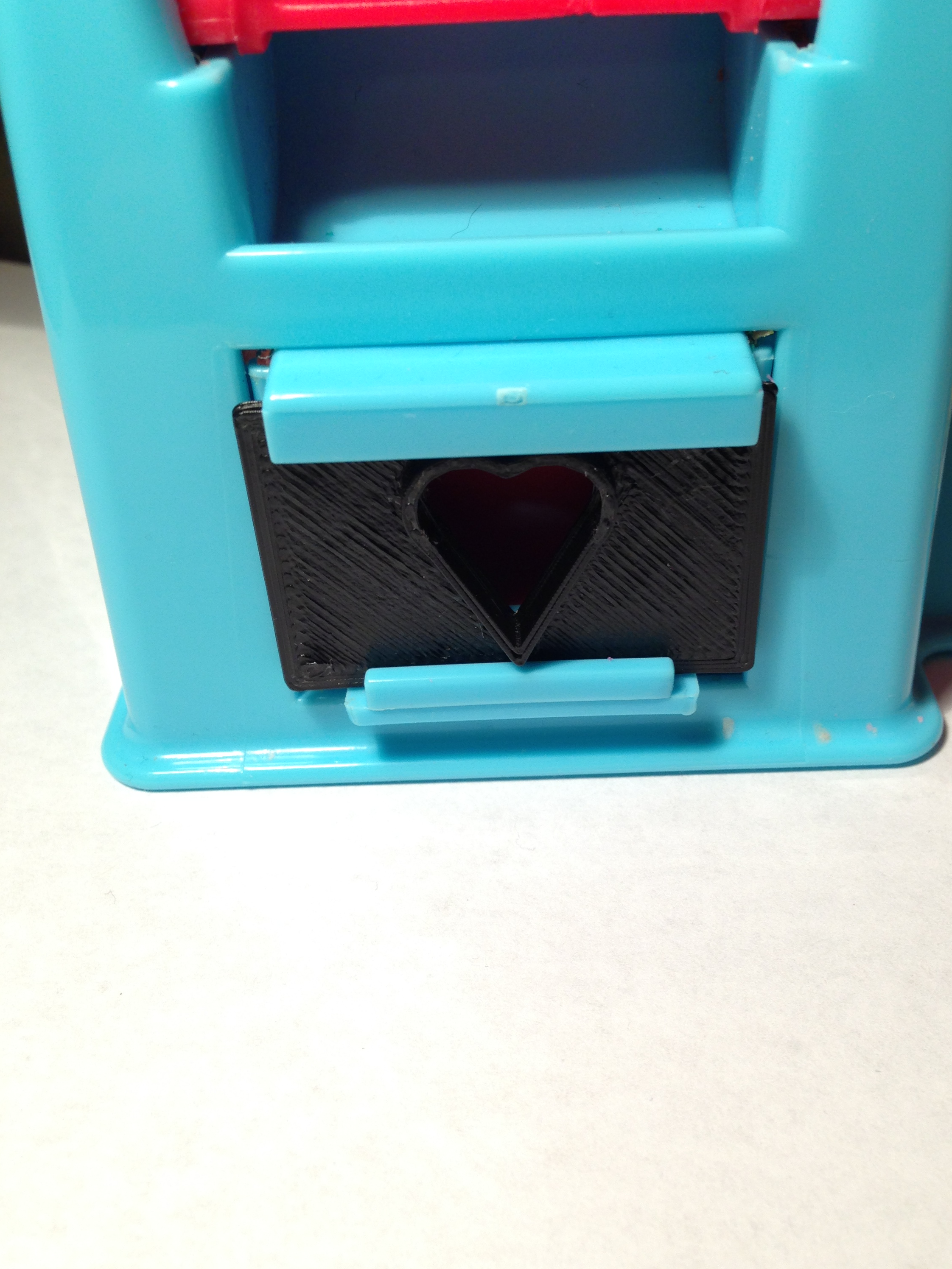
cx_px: 518
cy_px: 679
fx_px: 1320
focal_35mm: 36
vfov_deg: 51.3
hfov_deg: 39.6
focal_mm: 4.12
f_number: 2.4
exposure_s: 1/60
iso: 64
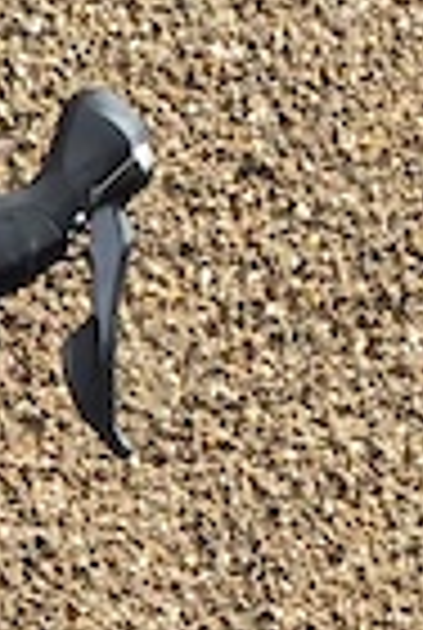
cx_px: -724
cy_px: 896
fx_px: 3016
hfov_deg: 7.3
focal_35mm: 172
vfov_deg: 11.5
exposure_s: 1/898
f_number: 2.2
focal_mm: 4.15
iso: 32
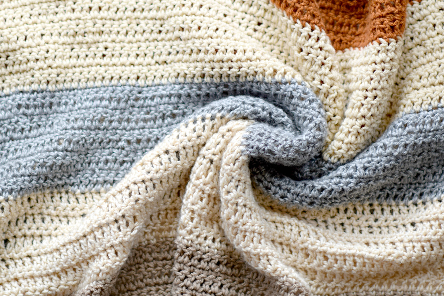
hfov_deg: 16.1
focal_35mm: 128
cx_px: 222
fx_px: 1572
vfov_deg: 10.8
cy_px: 148
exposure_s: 1/160
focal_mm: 85
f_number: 1.8
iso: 100
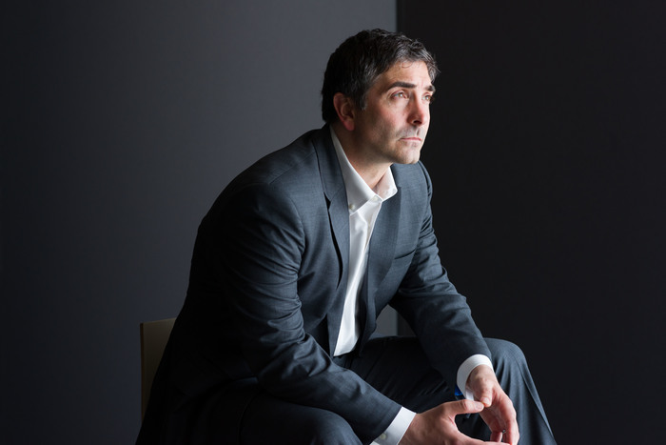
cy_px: 222
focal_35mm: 85
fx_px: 1573
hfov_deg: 23.9
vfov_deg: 16.1
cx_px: 333
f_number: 4
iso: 560
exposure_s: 1/125
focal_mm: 85
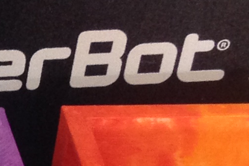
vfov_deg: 6.1
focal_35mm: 221
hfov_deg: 8.8
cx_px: -235
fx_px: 1528
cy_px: 280
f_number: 2.4
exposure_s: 1/20
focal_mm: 4.12
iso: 160
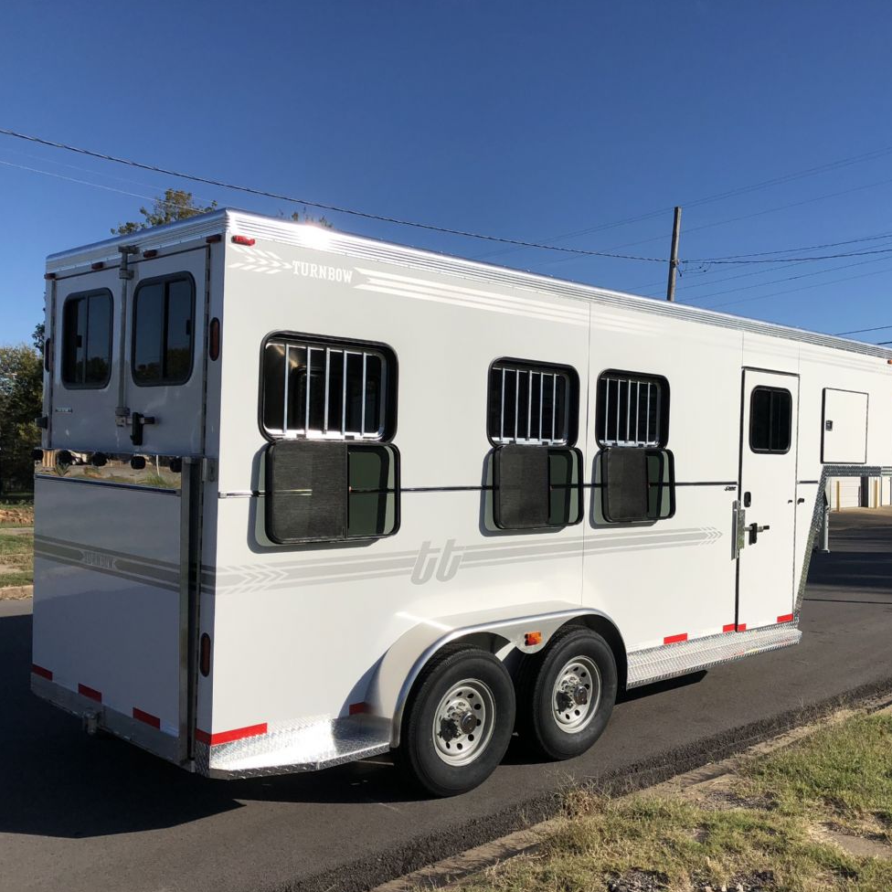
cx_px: 563
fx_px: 1020
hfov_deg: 46.8
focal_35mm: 35
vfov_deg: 47.2
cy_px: 451
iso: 20
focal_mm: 3.99
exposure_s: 1/4367
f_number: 1.8
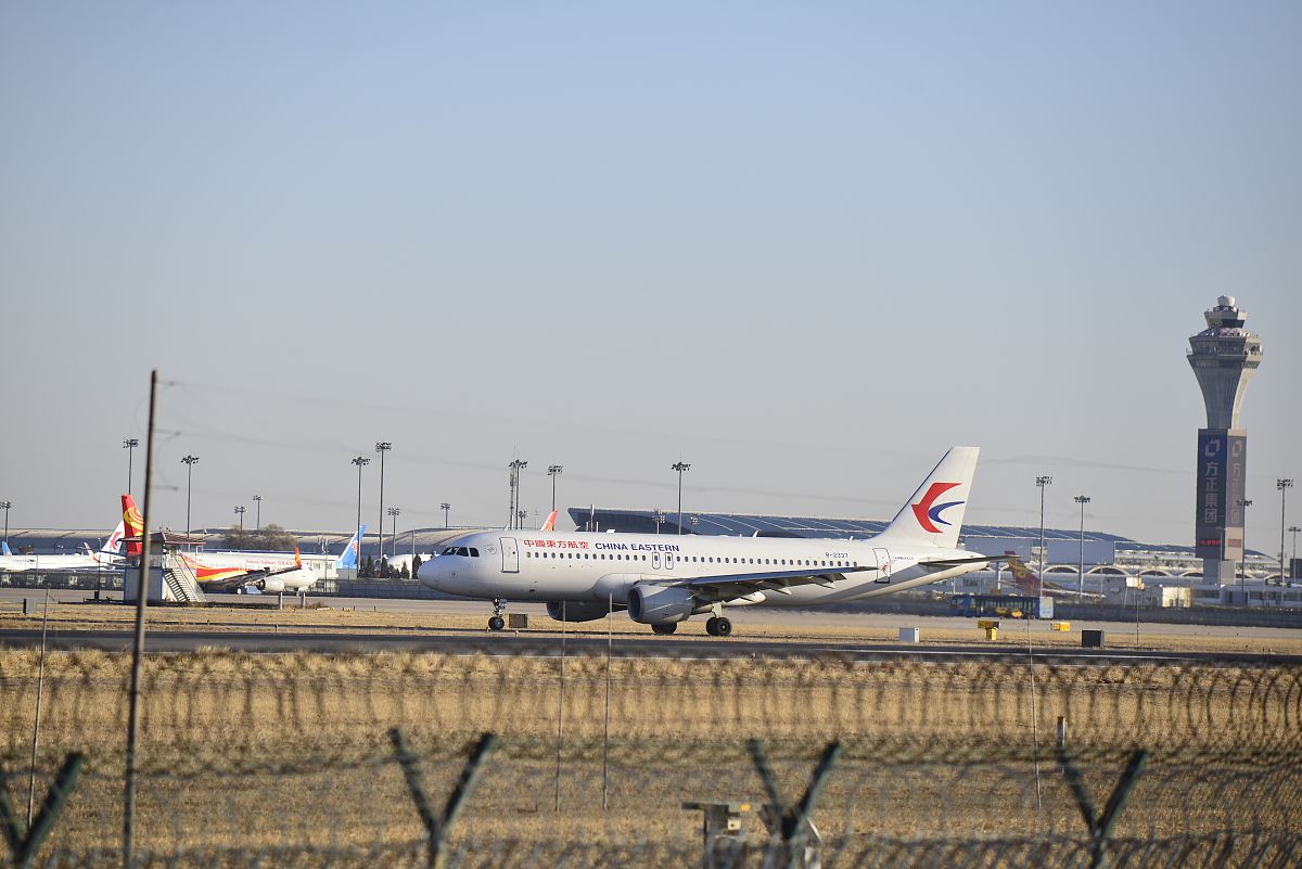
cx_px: 651
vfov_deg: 6.9
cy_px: 434
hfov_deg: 10.3
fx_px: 7236
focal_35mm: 200
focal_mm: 200
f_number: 4.5
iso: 320
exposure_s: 1/2000
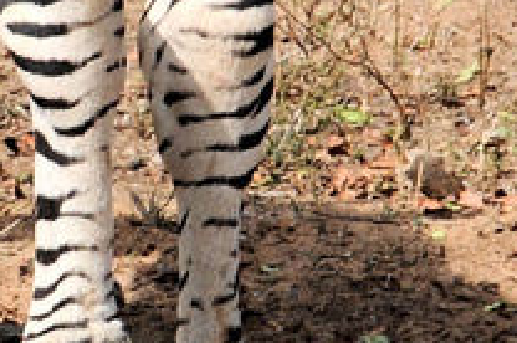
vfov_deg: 1.3
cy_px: -455
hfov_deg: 1.9
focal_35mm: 1077
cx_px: 823
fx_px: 15443
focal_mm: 92
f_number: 10
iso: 200
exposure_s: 1/400
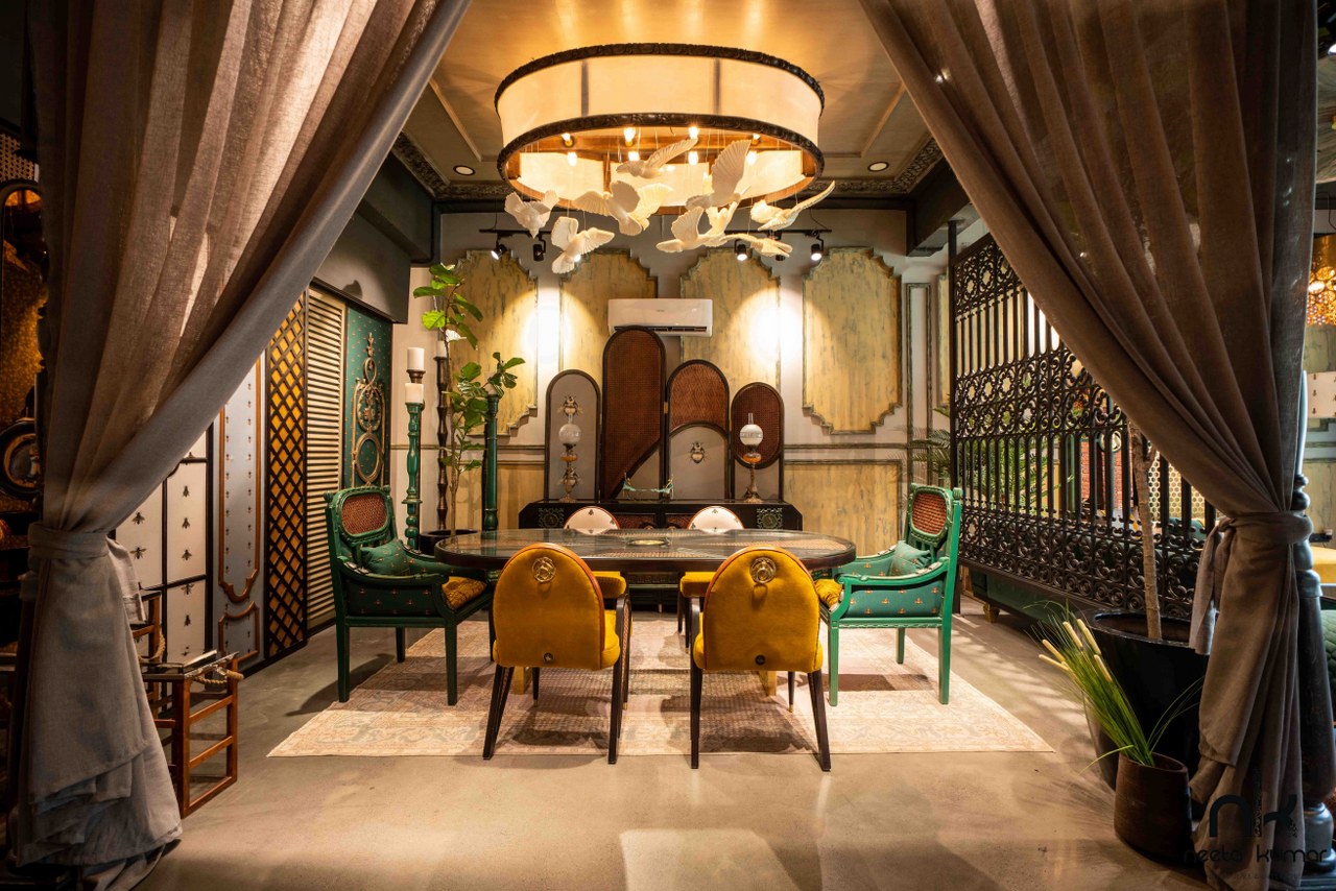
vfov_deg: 77.4
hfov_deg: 100.4
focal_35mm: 15
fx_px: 557
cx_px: 668
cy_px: 446
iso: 640
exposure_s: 1/25
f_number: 4.5
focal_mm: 15
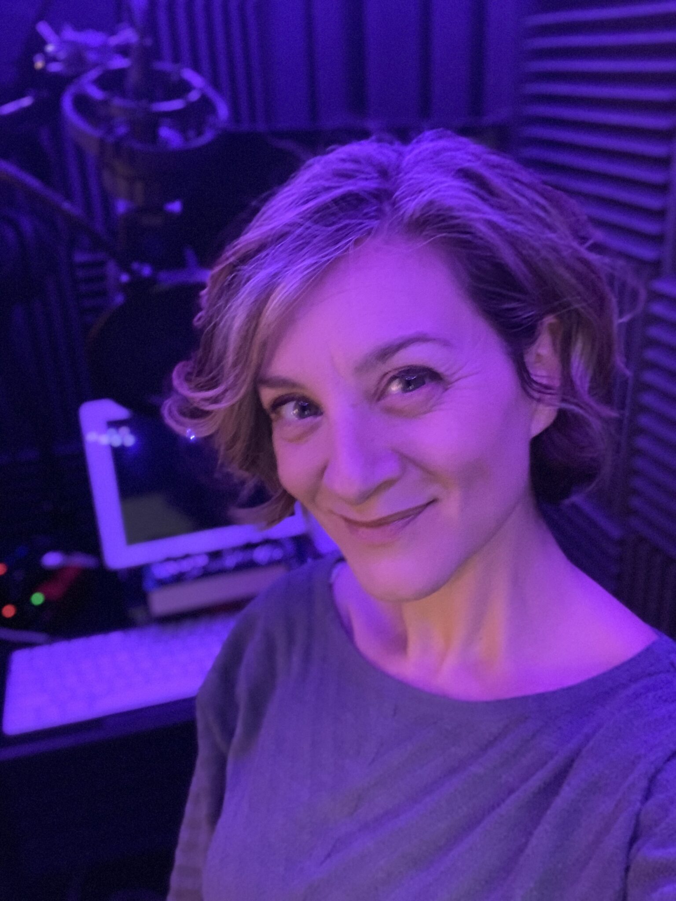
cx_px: 338
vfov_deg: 56.8
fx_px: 833
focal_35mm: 32
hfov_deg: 44.2
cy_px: 450
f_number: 2.2
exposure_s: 1/16
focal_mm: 2.87
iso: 500
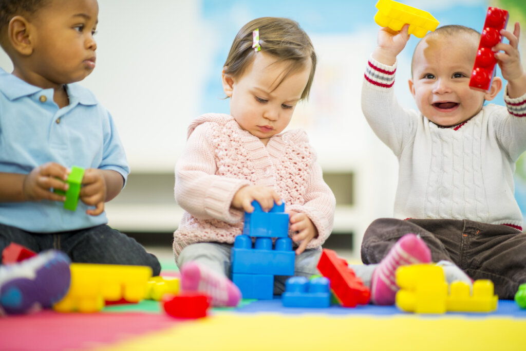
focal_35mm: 85
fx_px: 1242
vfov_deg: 16.1
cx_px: 263
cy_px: 176
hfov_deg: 23.9
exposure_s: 1/250
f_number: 1.6
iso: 125
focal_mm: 85
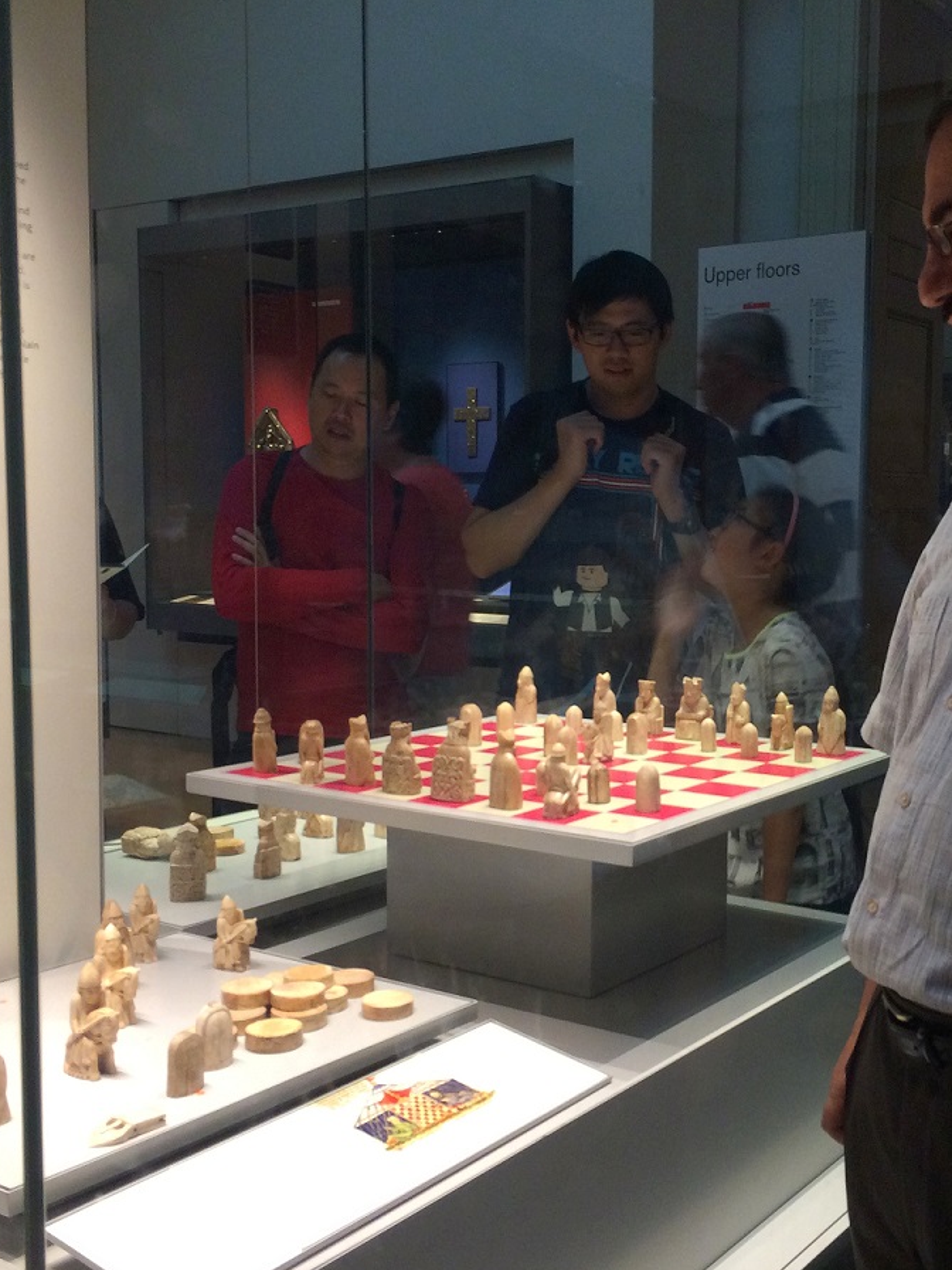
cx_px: 642
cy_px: 642
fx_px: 1503
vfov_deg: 45.8
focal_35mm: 41
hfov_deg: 34.8
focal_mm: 4.12
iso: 160
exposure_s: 1/30
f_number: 2.2
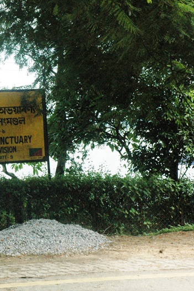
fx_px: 736
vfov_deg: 22.4
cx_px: -18
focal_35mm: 91
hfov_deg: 14.7
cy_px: 145
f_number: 13
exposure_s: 1/500
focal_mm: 40
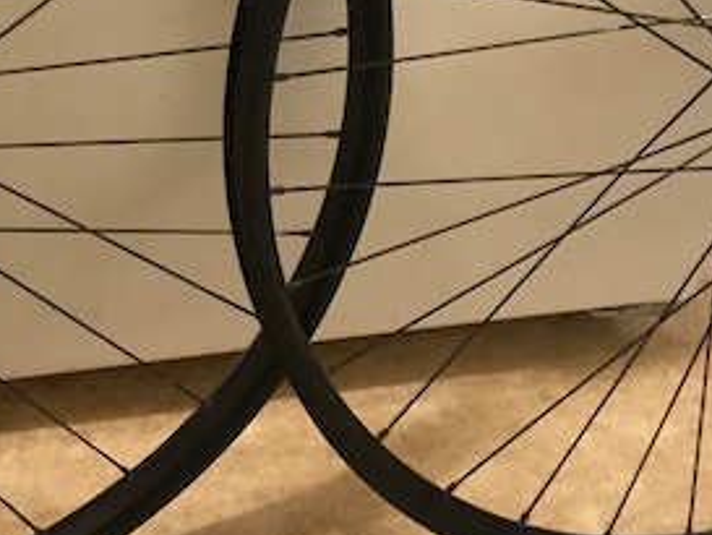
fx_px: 1687
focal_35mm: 82
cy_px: 167
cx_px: 263
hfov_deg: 23.8
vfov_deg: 17.9
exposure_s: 1/10
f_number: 1.8
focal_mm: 3.99
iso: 100
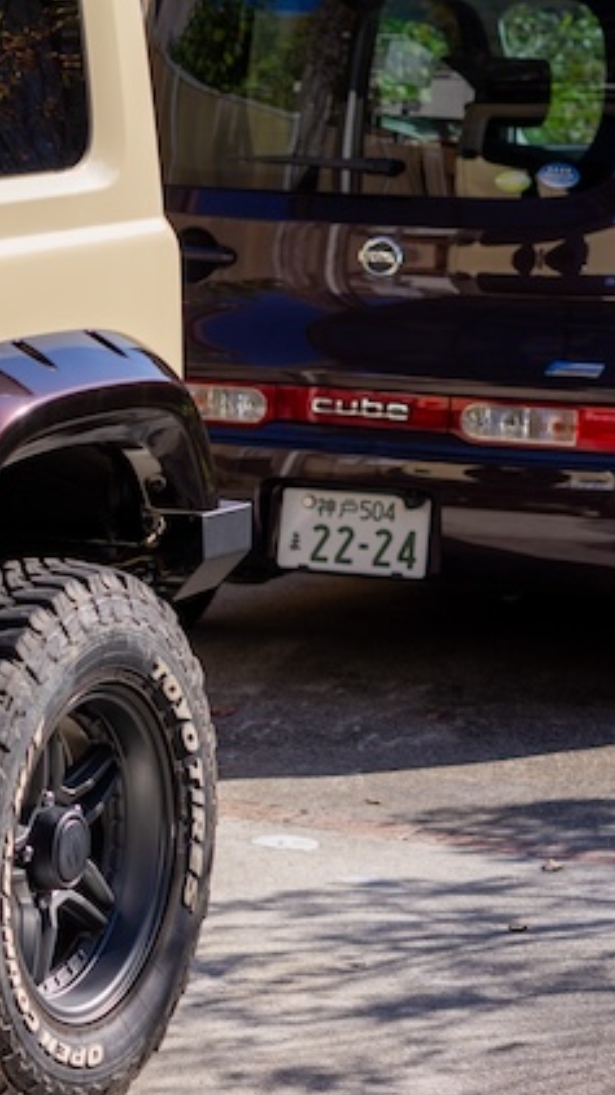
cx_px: -67
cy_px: 549
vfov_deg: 18.0
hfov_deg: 10.1
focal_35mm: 119
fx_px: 3454
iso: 200
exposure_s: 1/2000
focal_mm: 50
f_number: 3.5
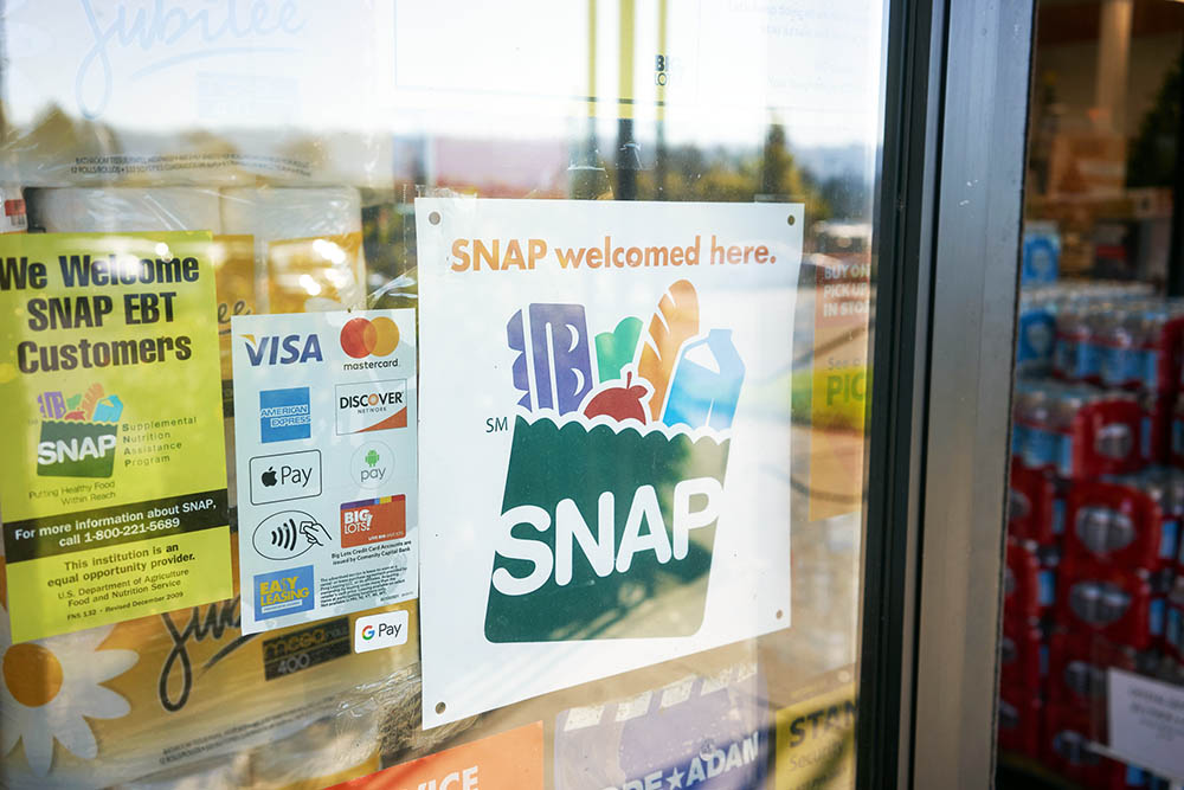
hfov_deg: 54.4
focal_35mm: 35
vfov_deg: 37.9
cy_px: 395
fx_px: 1151
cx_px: 592
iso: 100
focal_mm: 35
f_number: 5.6
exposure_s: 1/125
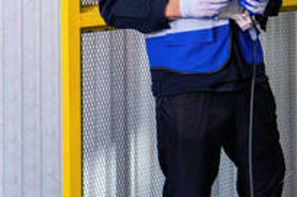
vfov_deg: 13.3
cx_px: 381
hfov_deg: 19.3
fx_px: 807
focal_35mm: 98
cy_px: -75
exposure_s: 1/160
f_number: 2.8
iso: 1000
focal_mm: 34
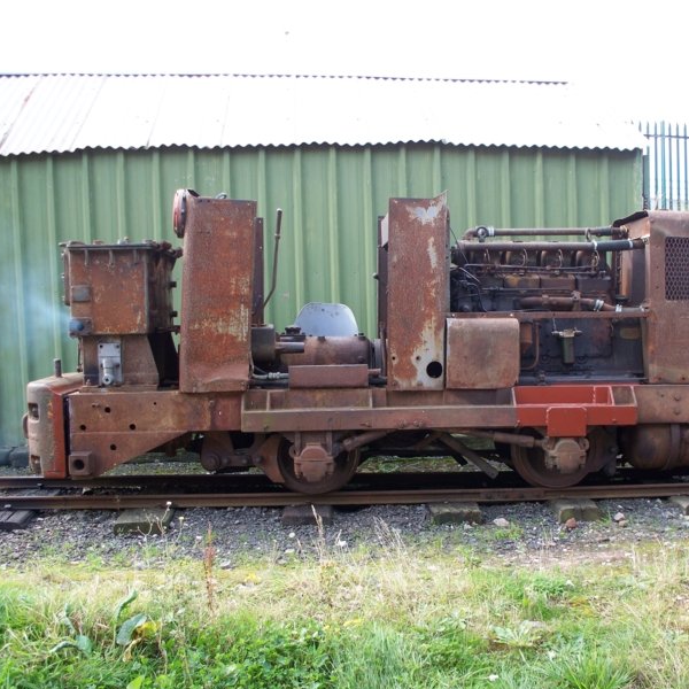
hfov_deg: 38.9
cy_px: 346
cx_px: 438
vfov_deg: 39.2
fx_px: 968
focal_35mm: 43
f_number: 2.8
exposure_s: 1/80
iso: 64
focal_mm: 7.54
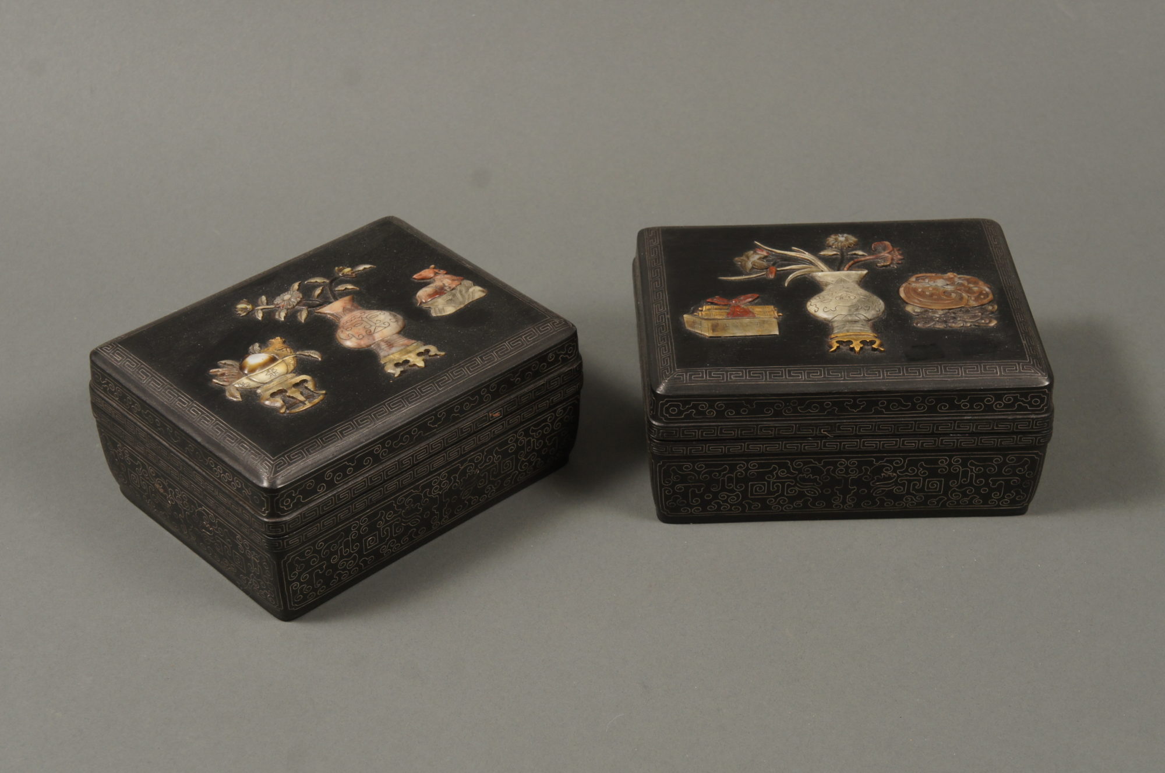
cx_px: 582
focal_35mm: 66
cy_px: 386
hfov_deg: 30.6
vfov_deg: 20.5
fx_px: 2133
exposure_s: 1/160
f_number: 9
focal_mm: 44
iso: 800
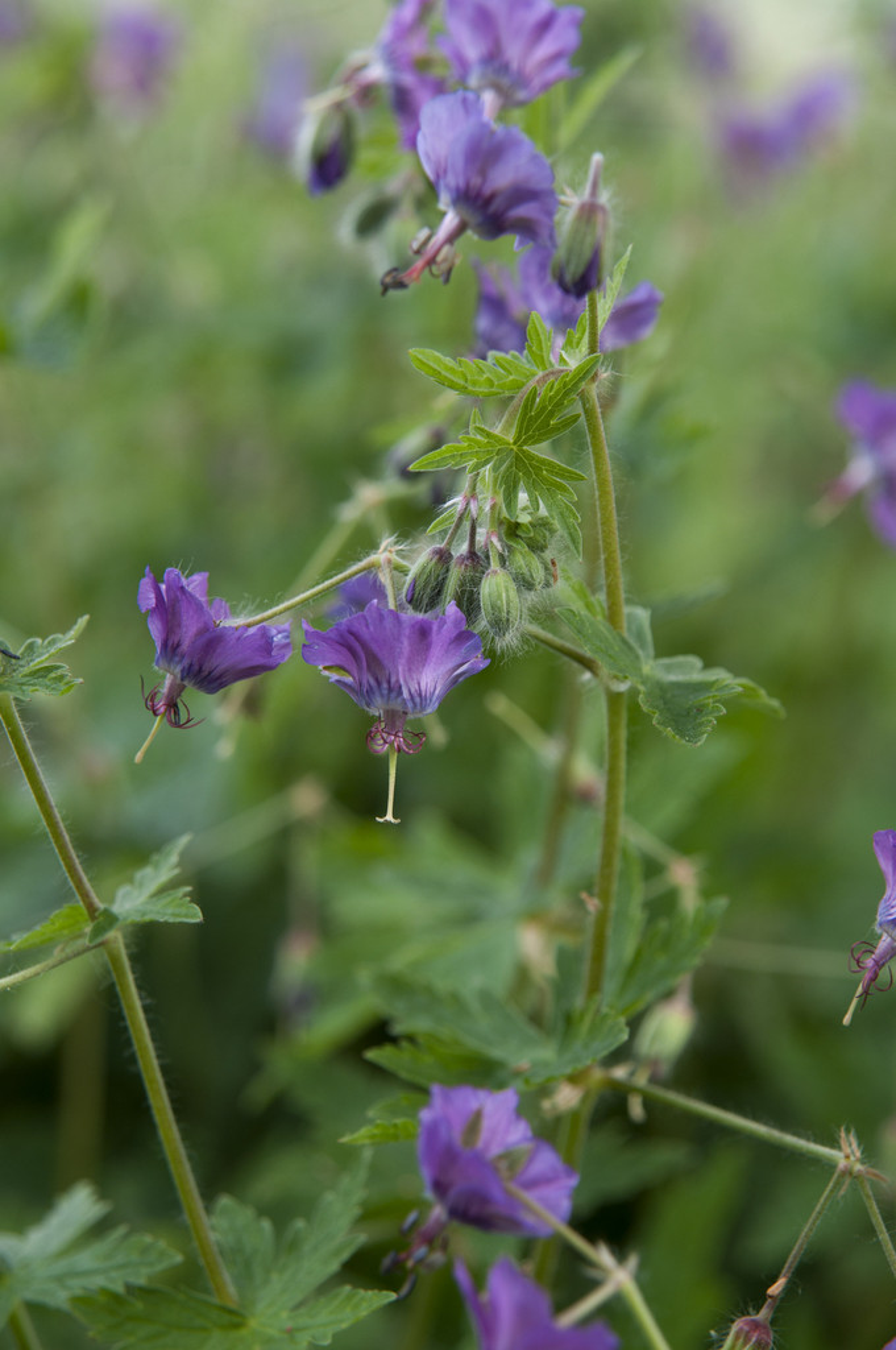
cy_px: 675
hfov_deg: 11.4
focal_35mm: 120
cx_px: 448
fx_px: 4492
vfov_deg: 17.1
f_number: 4.5
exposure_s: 1/200
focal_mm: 80
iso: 250
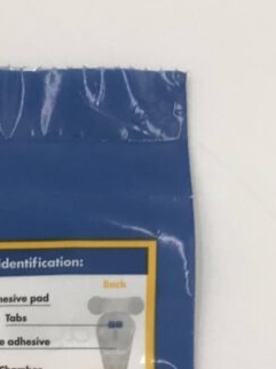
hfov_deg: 12.6
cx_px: -6
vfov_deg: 14.2
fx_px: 1235
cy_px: 744
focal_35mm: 116
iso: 32
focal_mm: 3.99
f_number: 1.8
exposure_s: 1/120
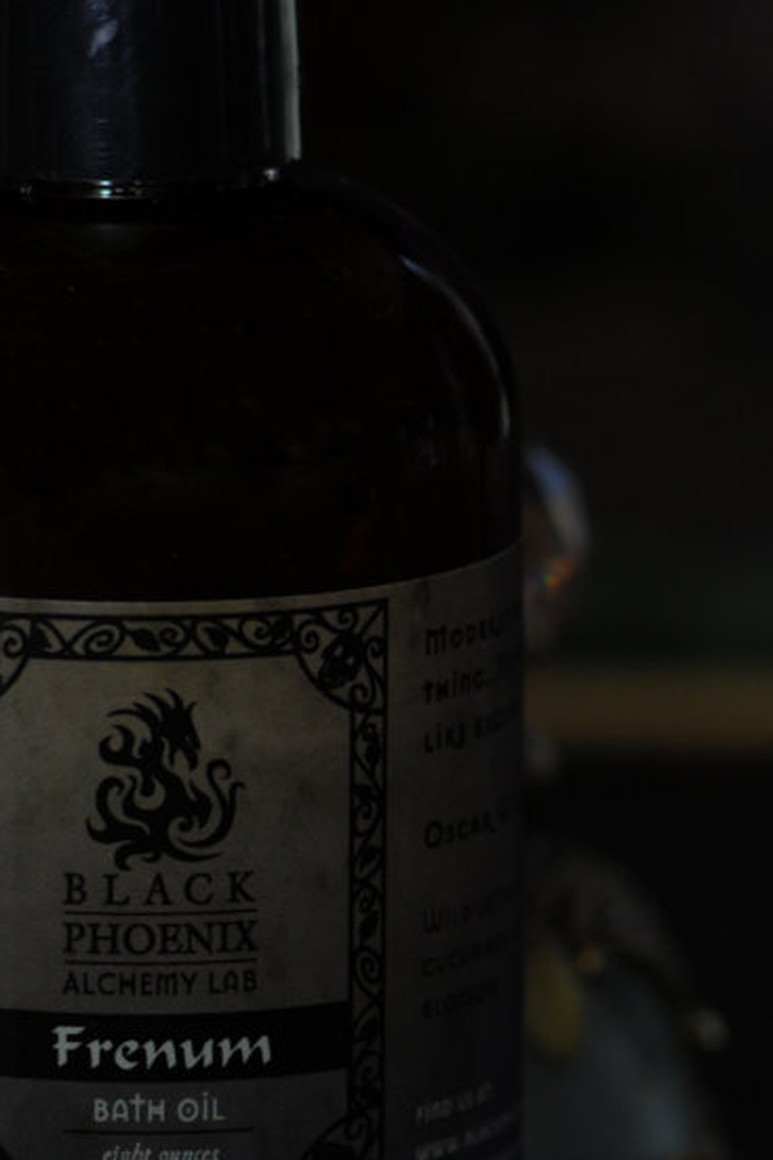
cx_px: 130
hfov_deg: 4.7
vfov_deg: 7.0
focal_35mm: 293
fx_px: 9440
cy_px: 688
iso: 200
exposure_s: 1/125
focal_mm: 105
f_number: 5
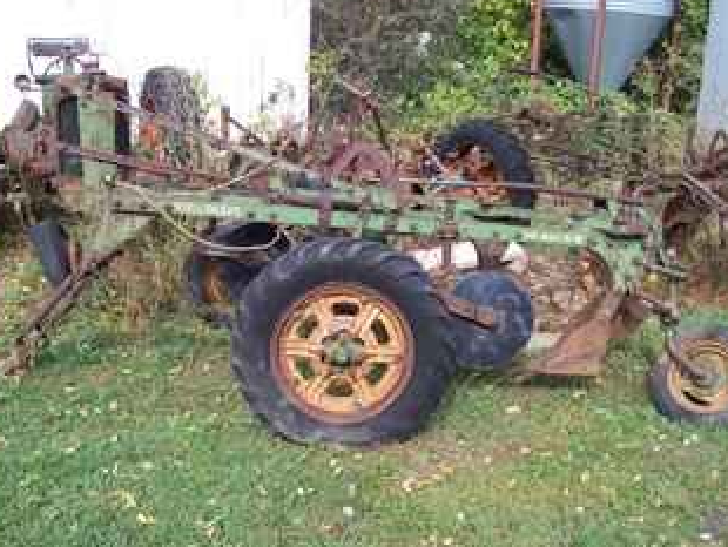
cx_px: 371
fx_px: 863
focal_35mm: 41
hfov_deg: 45.7
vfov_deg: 35.2
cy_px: 265
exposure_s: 1/350
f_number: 2.8
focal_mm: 5.6
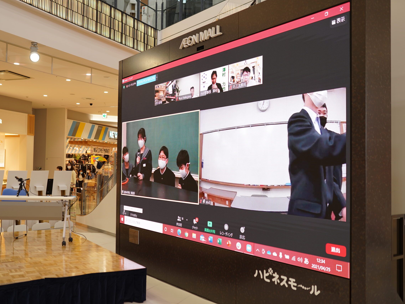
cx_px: 182
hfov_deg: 48.9
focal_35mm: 38
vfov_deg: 37.7
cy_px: 152
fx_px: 445
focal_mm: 35
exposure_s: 1/160
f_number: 2
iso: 125
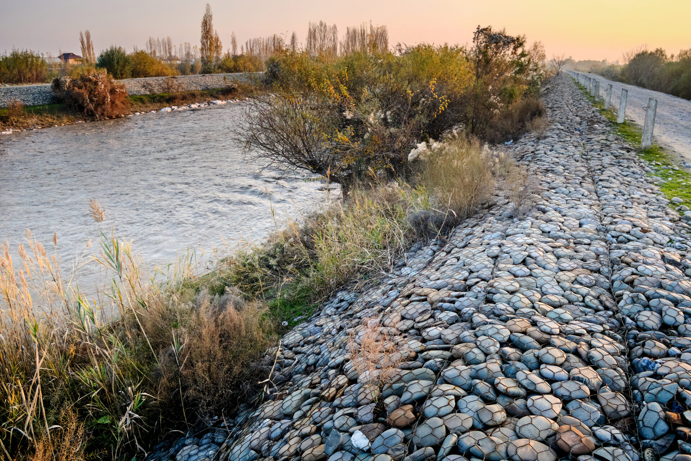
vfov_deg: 49.6
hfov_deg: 69.4
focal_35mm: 26
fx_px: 499
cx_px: 346
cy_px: 230
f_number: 5.6
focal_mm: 17
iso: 800
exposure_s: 1/680
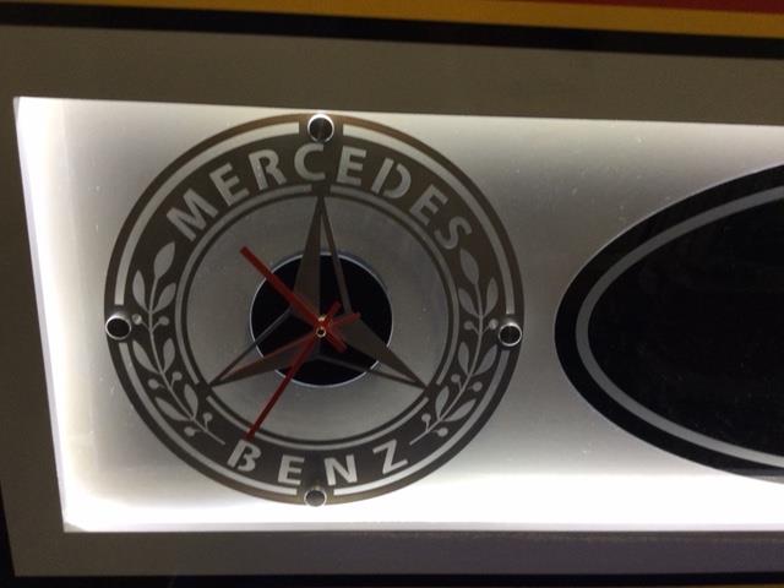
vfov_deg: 45.4
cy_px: 294
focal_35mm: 31
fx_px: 702
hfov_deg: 58.4
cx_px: 392
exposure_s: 1/33
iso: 80
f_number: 2.4
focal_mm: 3.3
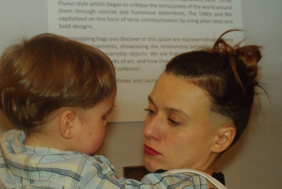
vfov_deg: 16.3
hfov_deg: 24.2
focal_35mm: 84
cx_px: 127
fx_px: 659
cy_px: 121
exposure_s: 1/30
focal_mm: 21.25
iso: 800
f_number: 5.6
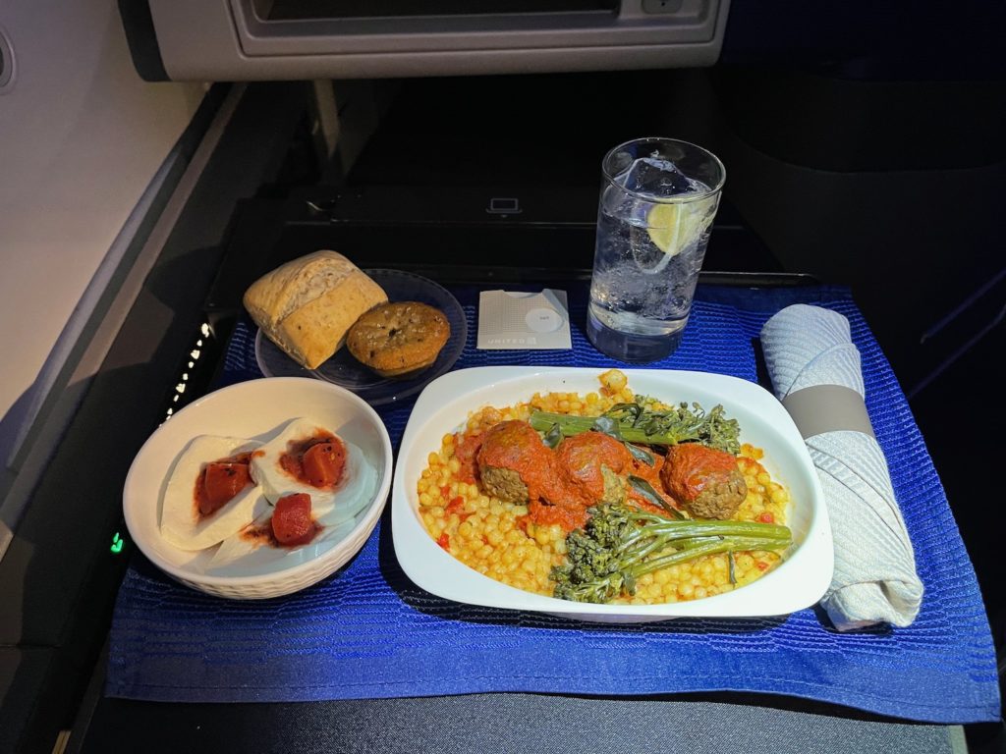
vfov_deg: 53.1
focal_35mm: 26
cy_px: 377
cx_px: 503
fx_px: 756
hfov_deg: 67.3
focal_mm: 5.1
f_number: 1.6
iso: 500
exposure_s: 1/42
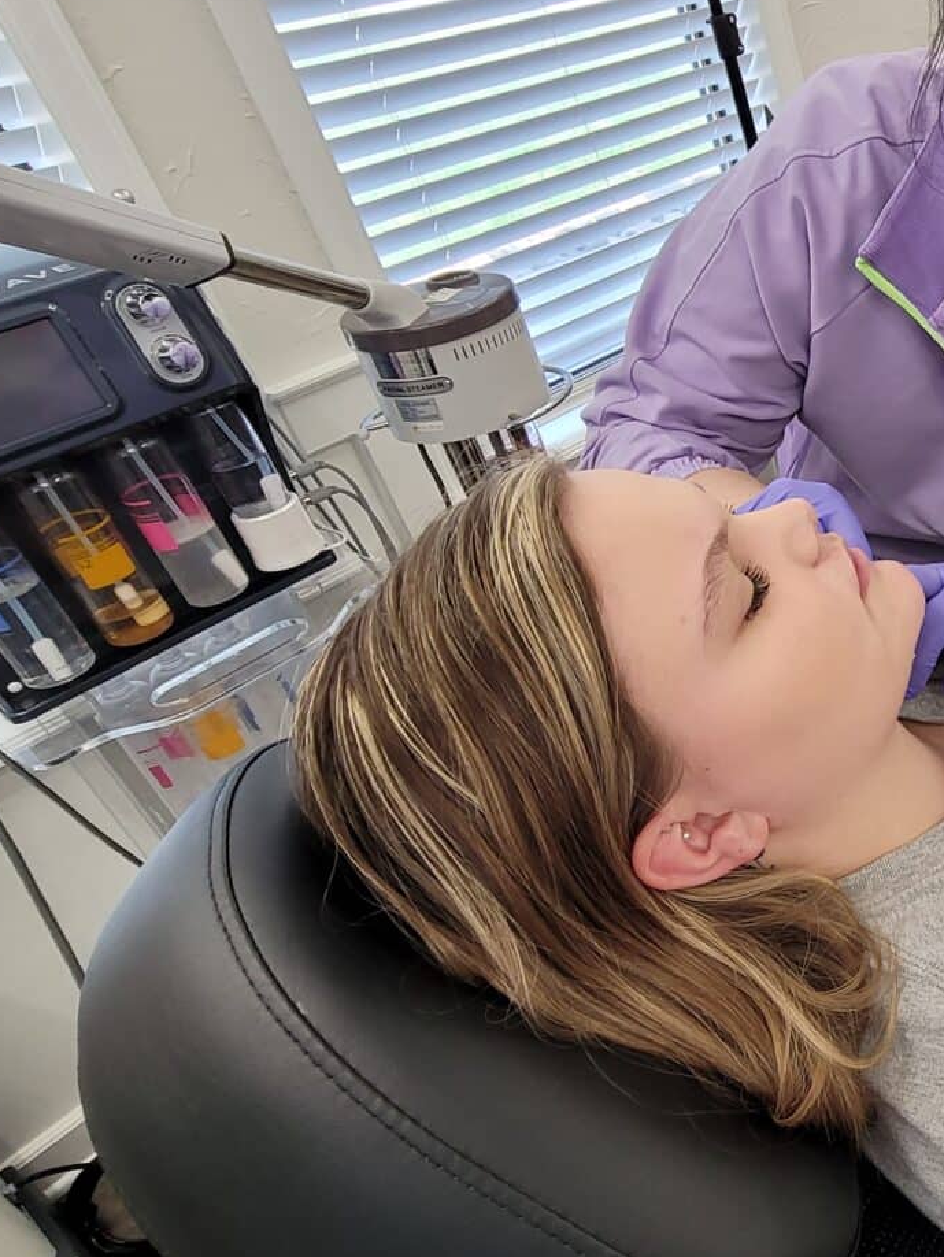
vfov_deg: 61.6
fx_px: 1054
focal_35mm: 29
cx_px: 1034
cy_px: 615
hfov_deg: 39.6
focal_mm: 2.2
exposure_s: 1/60
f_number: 2.2
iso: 80
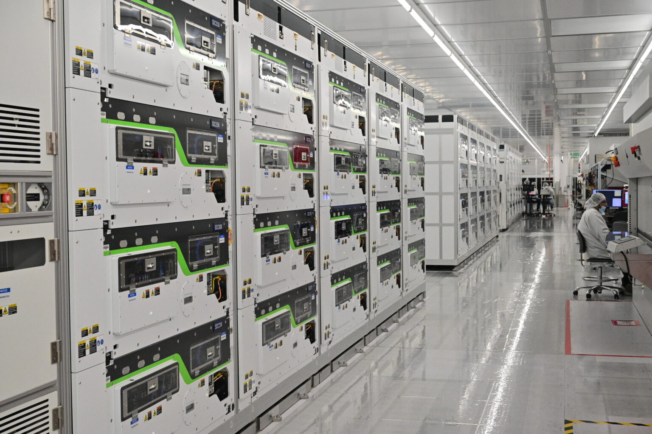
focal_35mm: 47
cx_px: 326
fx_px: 851
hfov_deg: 41.9
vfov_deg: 28.6
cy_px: 217
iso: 10000
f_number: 8
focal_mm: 47
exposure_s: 1/800
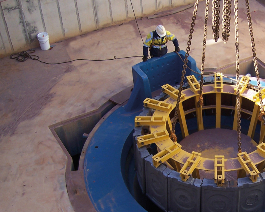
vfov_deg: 24.3
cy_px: 164
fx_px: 486
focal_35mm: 62
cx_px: 221
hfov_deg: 29.6
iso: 80
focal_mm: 6
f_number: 3
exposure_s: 1/250
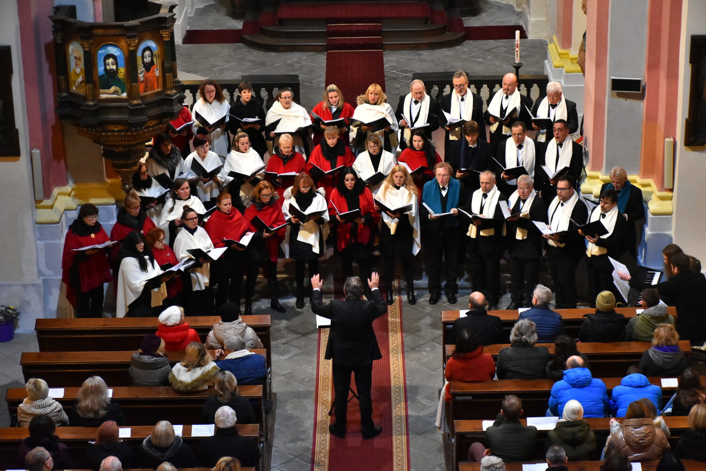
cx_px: 353
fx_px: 1647
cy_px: 236
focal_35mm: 84
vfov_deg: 16.3
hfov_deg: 24.2
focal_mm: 56
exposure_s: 1/60
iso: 1600
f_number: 4.8
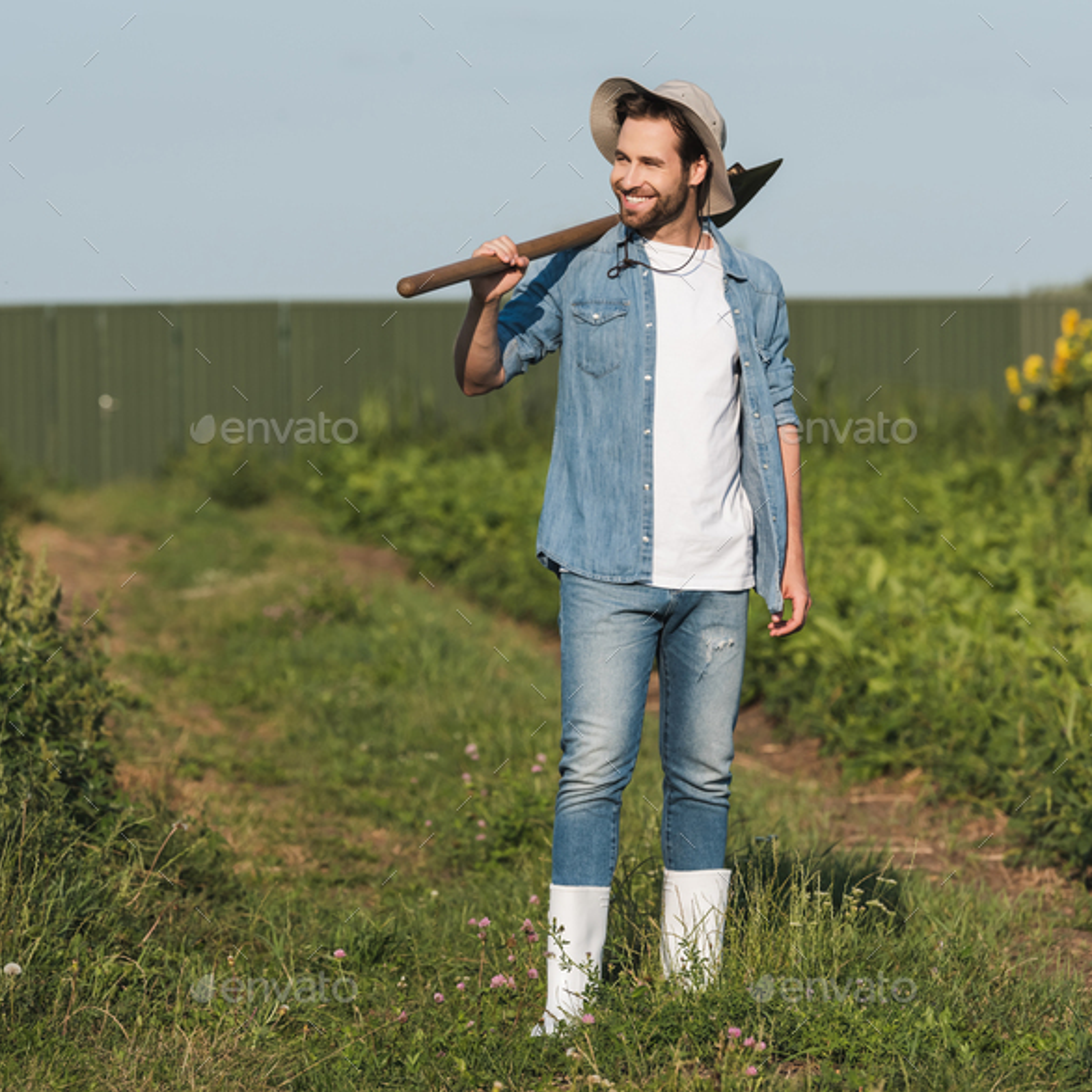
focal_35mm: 218
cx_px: 548
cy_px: 416
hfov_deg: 8.0
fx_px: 7780
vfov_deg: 8.0
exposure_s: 1/640
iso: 100
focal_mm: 170
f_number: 6.3
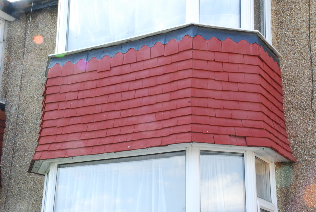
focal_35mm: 60
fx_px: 527
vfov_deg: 22.7
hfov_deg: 33.4
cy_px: 106
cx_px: 158
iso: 900
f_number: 25
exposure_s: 1/30
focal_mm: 40
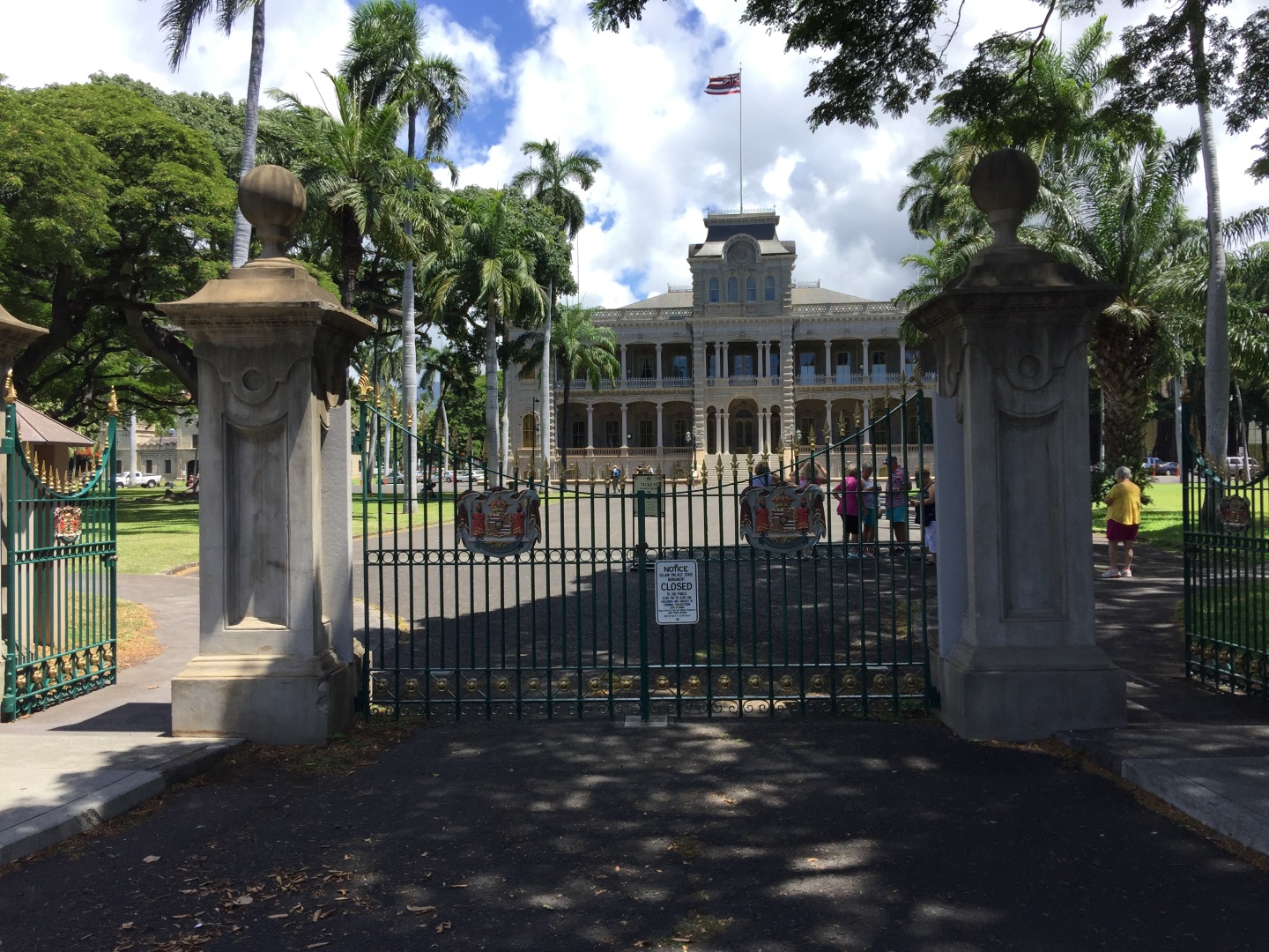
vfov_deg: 48.2
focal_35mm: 29
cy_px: 476
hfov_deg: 61.7
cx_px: 634
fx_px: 1063
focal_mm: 4.15
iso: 32
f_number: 2.2
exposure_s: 1/1236
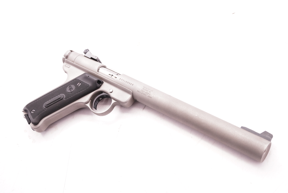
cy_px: 96
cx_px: 144
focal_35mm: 46
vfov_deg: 29.0
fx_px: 372
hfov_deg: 42.3
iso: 1000
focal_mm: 31
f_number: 5.6
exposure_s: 1/125
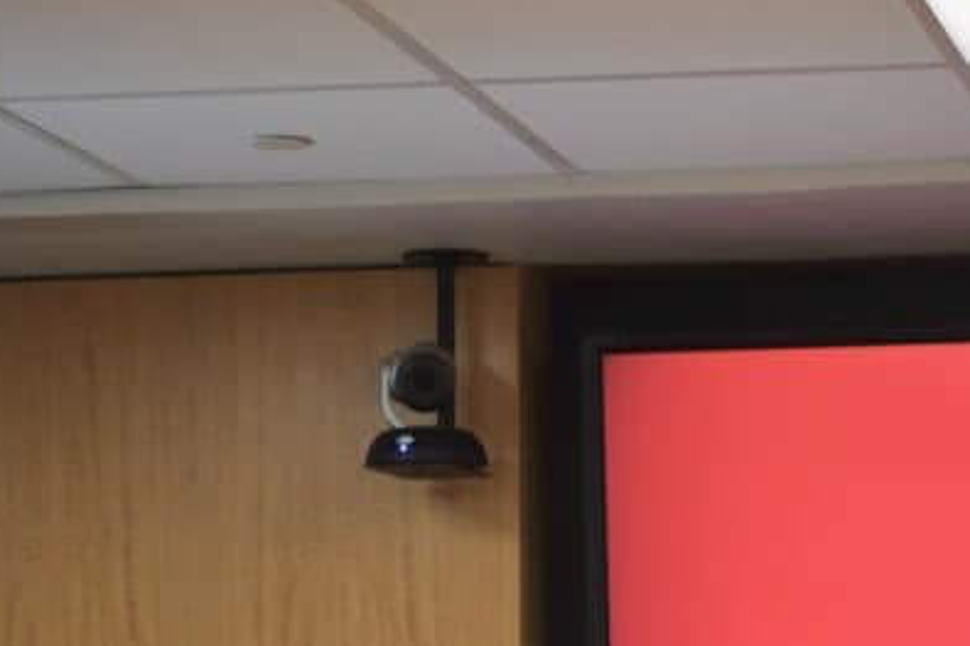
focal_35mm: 140
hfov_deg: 14.5
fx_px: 3770
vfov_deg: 9.5
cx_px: 926
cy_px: 975
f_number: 4
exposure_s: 1/50
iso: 400
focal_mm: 24
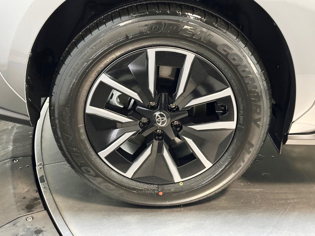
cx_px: 158
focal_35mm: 48
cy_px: 118
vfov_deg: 30.3
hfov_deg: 39.7
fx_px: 437
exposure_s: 1/24
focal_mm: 6.86
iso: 640
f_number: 1.78
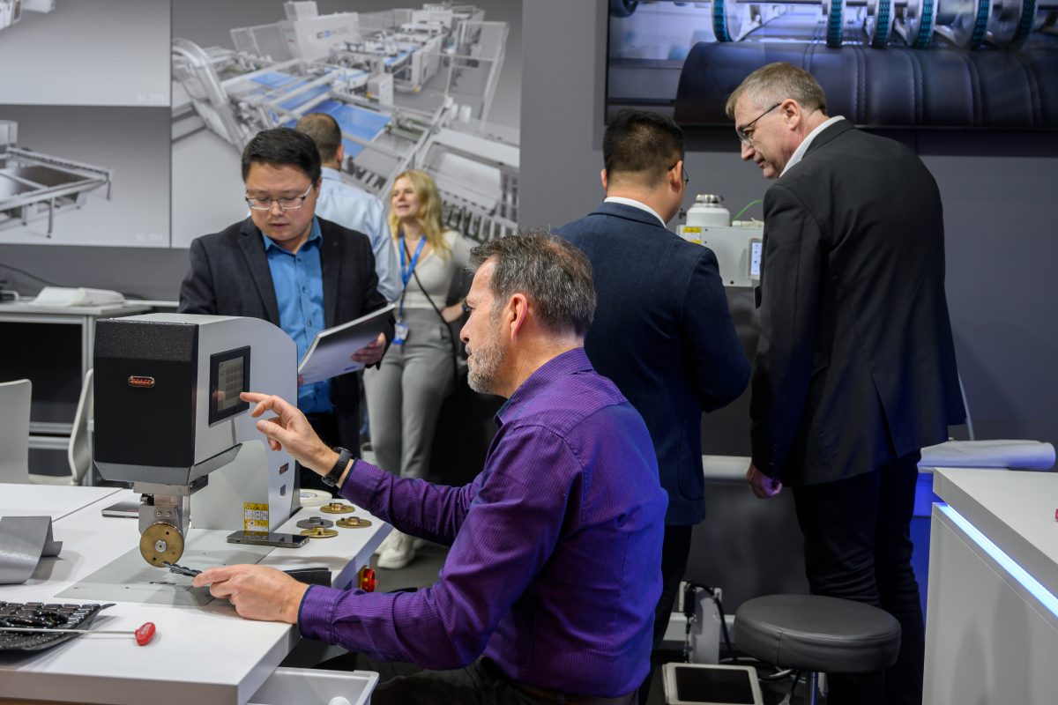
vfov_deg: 31.9
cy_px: 352
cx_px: 529
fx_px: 1234
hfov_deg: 46.4
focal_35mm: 42
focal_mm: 42
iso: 280
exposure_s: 1/80
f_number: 4
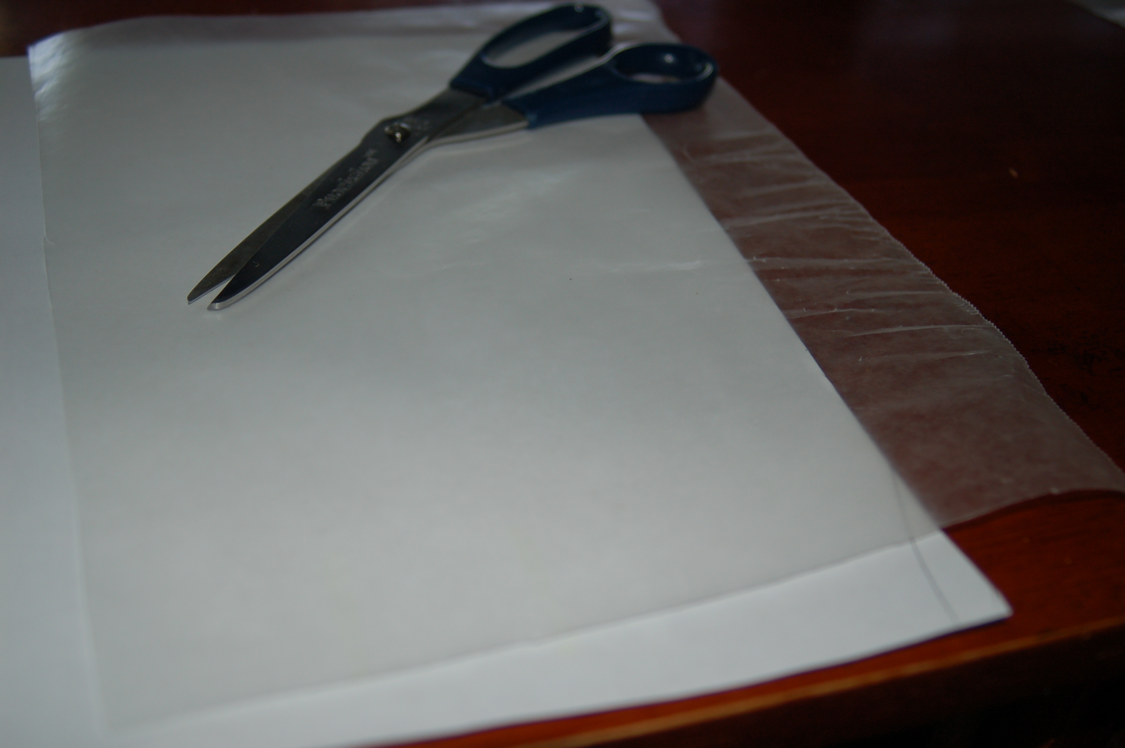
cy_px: 374
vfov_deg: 31.8
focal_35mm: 42
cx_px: 562
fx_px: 1311
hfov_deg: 46.4
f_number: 3.3
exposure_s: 1/60
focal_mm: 28
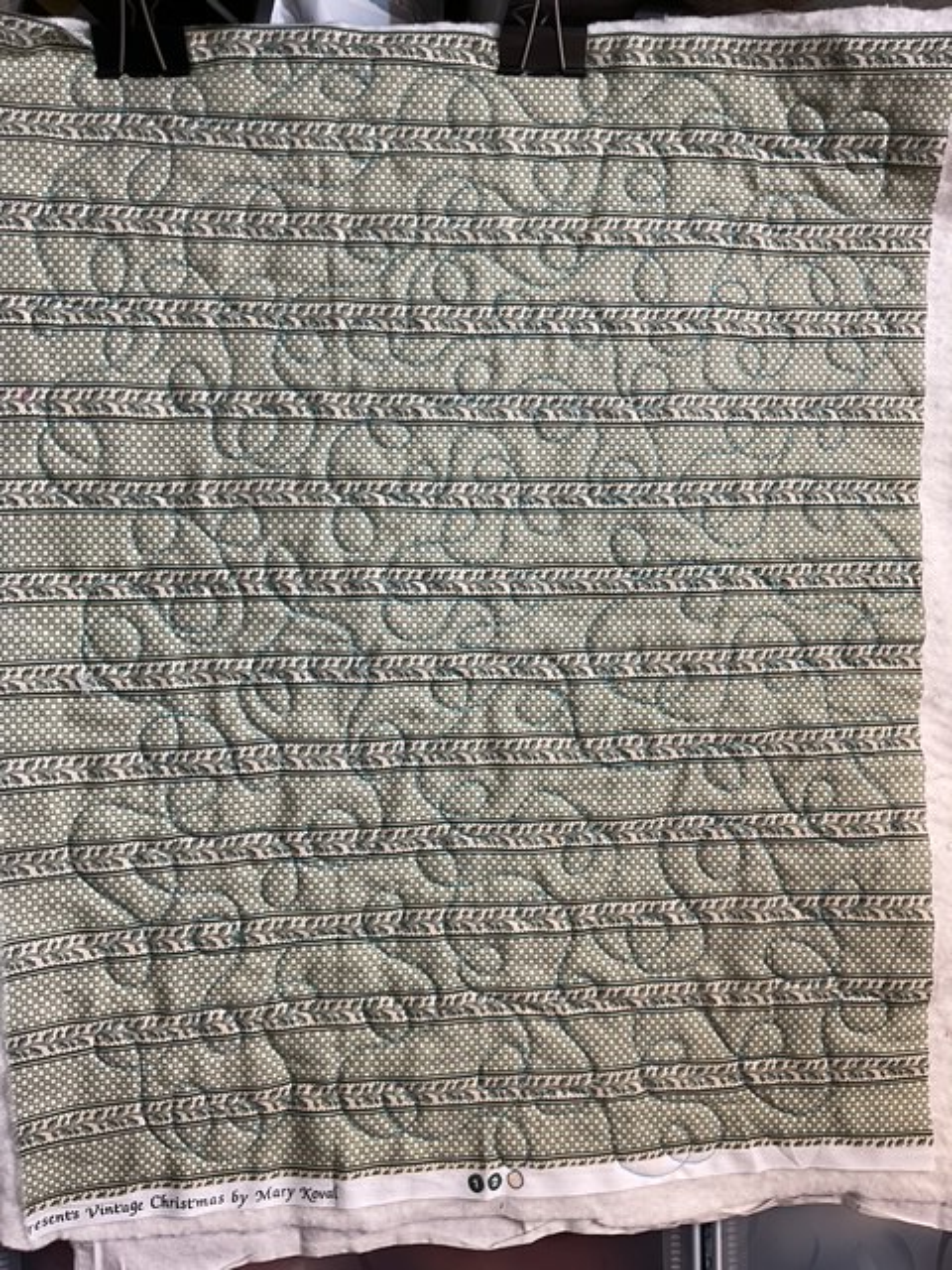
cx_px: 476
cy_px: 635
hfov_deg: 48.2
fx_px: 1063
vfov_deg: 61.7
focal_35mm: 29
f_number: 1.8
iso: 50
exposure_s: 1/60
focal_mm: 3
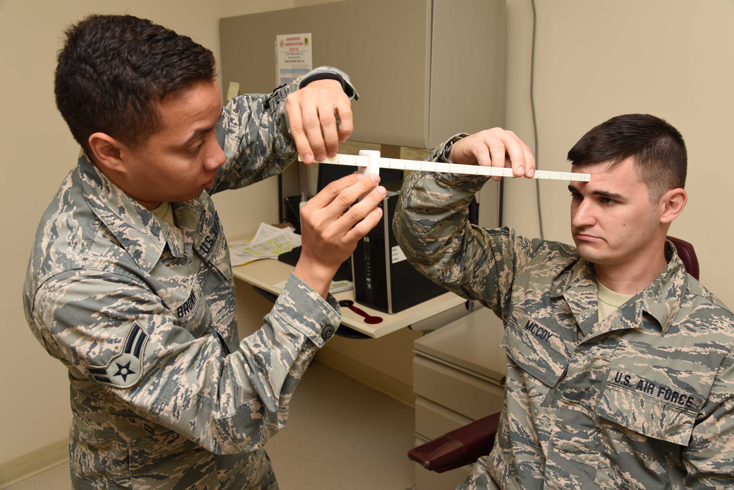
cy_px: 245
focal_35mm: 32
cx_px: 367
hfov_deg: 58.7
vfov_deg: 41.1
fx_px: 653
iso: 200
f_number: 7.1
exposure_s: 1/100
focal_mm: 32
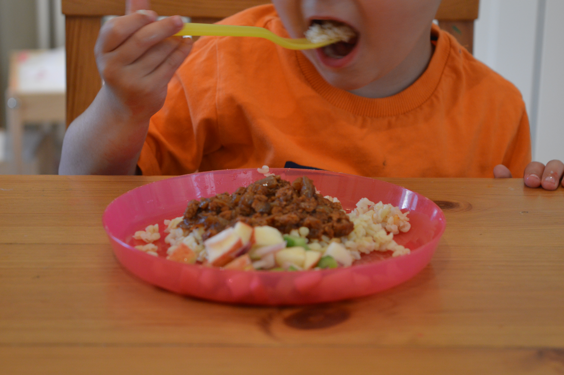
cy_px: 188
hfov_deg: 24.6
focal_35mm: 82
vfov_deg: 16.5
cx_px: 282
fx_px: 1291
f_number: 5.6
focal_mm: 55
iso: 900
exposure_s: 1/15
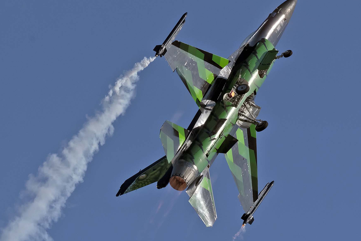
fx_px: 5889
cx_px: 204
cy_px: 120
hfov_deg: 3.5
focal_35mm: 587
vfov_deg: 2.3
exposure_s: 1/3200
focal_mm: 500
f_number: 9
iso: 720
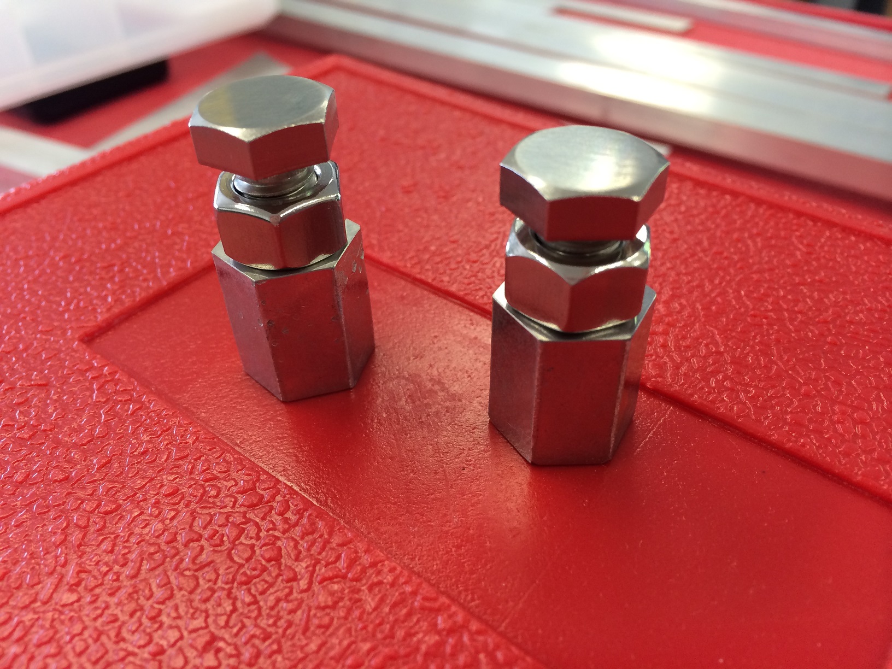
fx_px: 773
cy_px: 334
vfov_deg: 46.8
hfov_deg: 60.0
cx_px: 446
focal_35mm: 30
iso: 40
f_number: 2.2
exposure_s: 1/30
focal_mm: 4.12
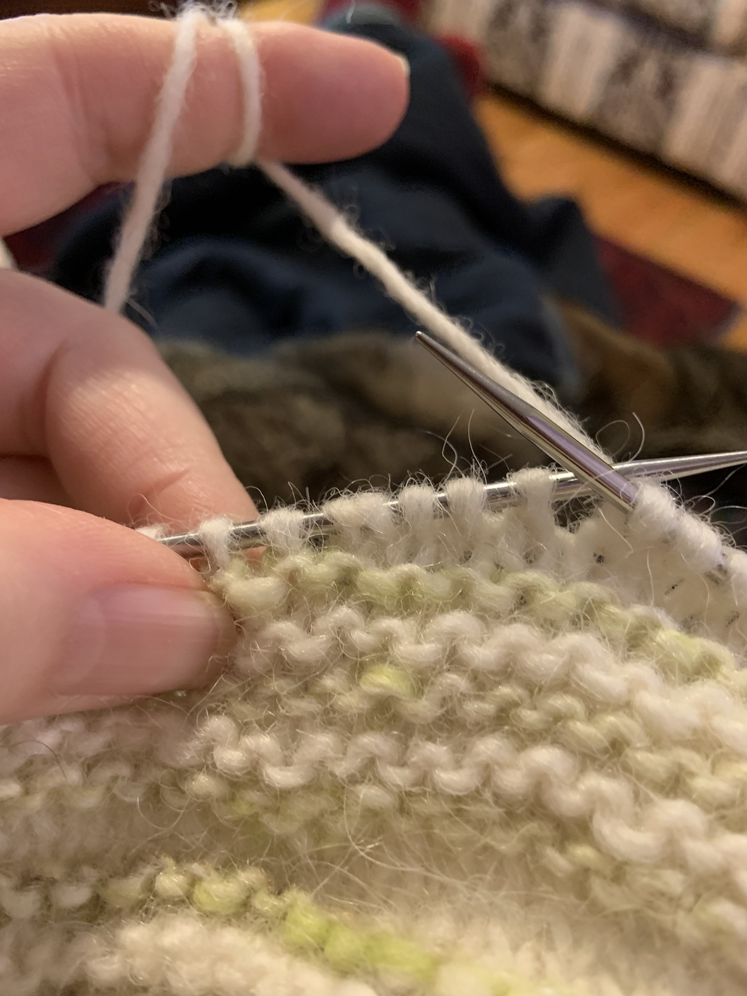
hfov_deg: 53.1
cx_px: 374
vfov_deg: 67.3
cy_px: 498
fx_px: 748
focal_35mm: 26
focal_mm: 4.25
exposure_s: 1/30
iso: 500
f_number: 1.8
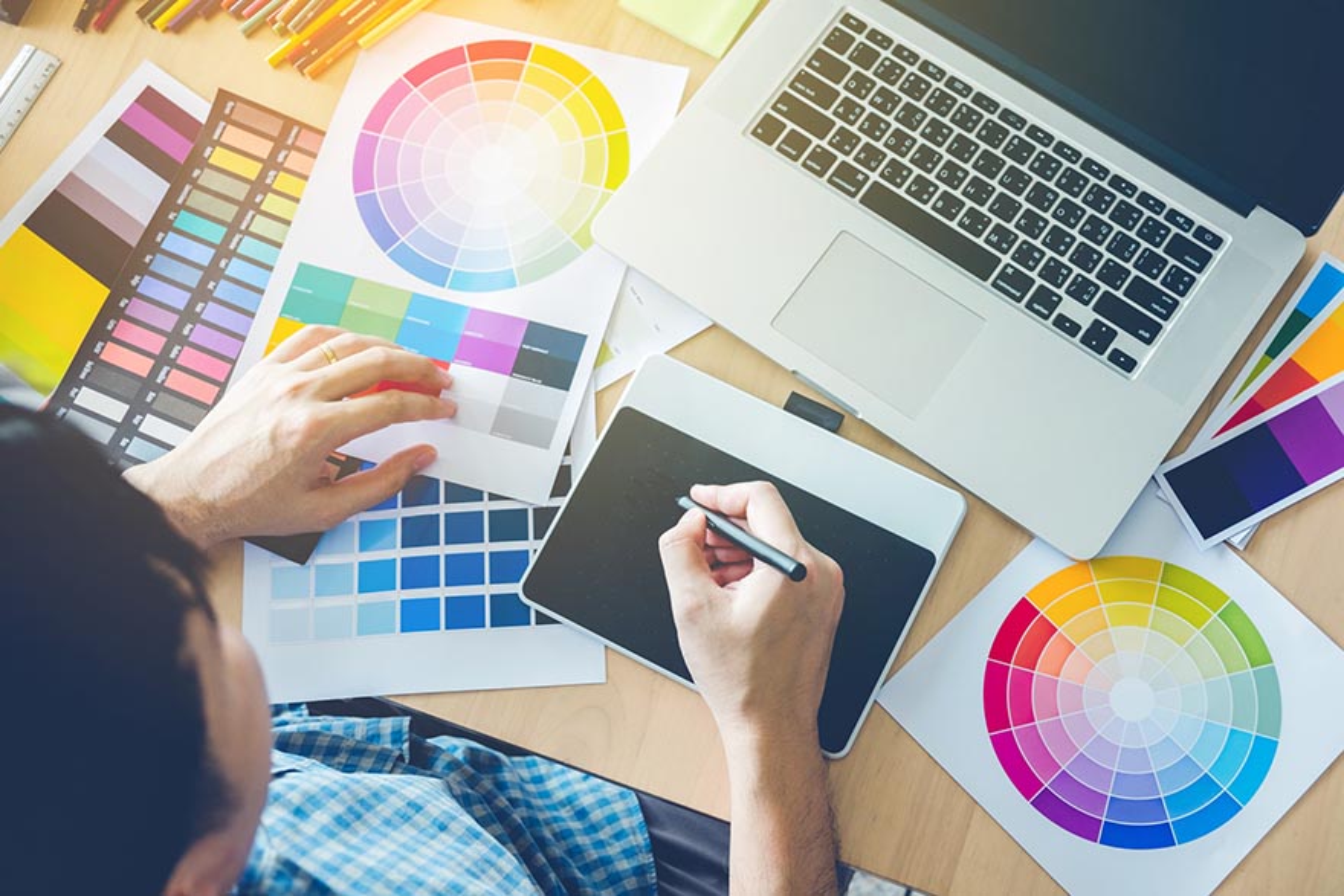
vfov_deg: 28.7
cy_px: 448
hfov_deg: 41.9
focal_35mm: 47
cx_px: 672
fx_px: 1755
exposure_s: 1/50
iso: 200
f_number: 3.6
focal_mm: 31.5
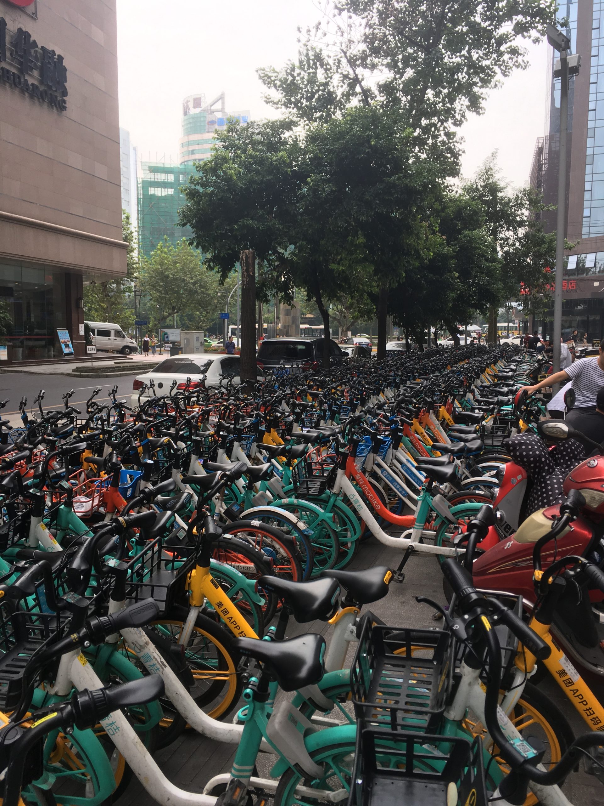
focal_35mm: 29
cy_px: 403
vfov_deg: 61.7
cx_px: 302
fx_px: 675
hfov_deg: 48.2
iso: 25
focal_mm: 4.15
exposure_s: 1/296
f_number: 2.2
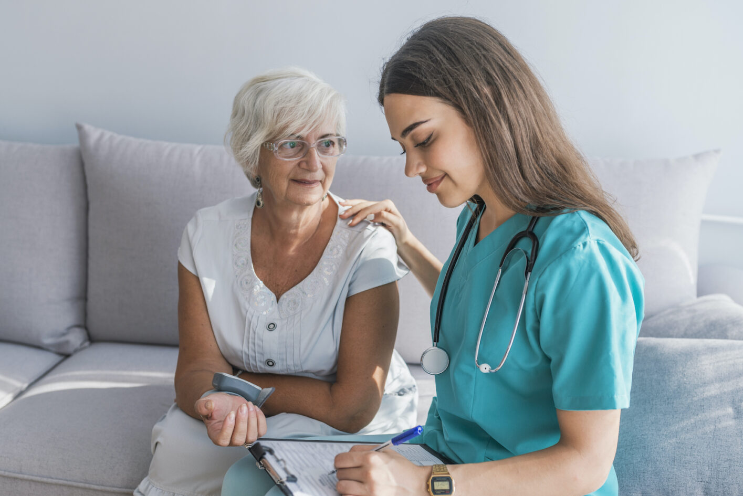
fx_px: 785
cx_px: 370
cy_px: 269
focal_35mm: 38
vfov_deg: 35.1
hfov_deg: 50.7
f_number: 3.2
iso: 125
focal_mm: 35
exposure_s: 1/160
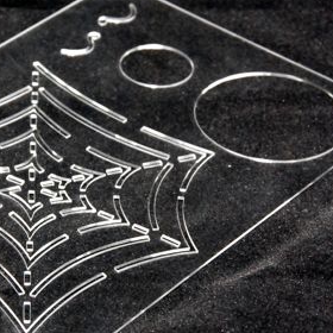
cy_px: 172
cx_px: 80
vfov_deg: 10.7
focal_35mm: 164
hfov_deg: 10.6
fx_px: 1785
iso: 1600
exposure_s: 1/60
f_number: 8
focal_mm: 60
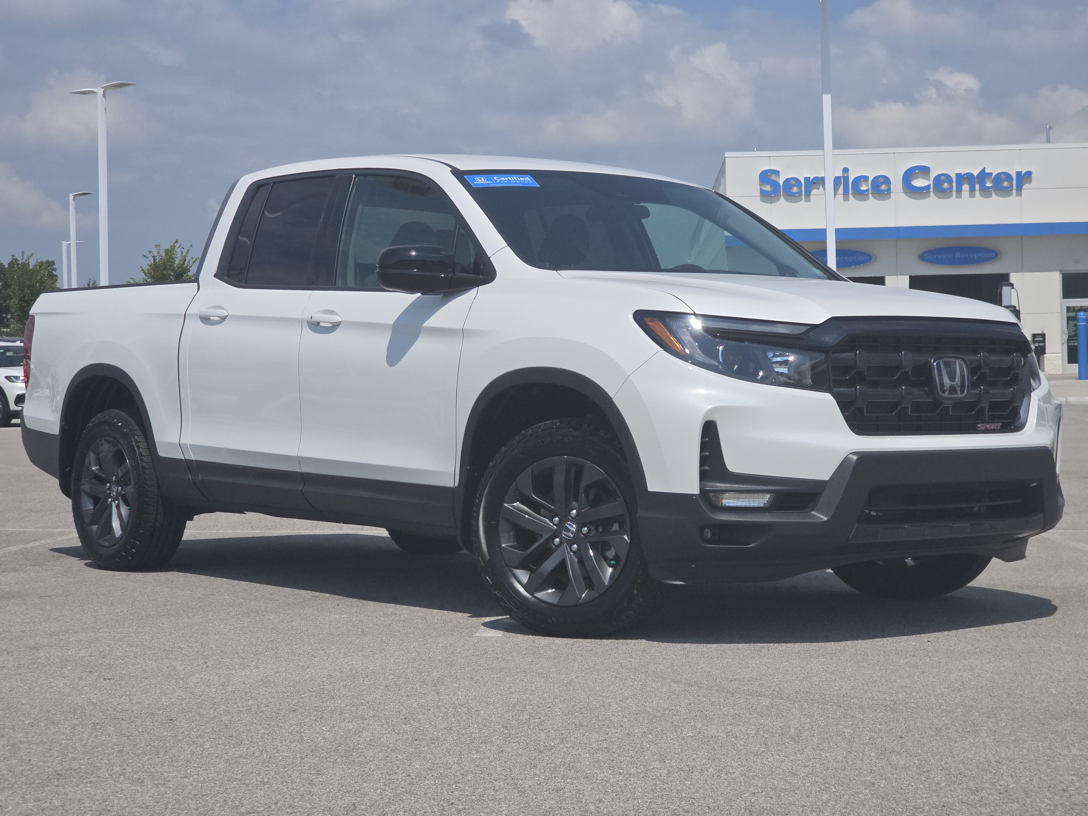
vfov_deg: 21.3
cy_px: 408
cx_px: 544
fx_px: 2169
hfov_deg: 28.2
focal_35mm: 69
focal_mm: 7.9
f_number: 2.4
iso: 50
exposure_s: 1/4421
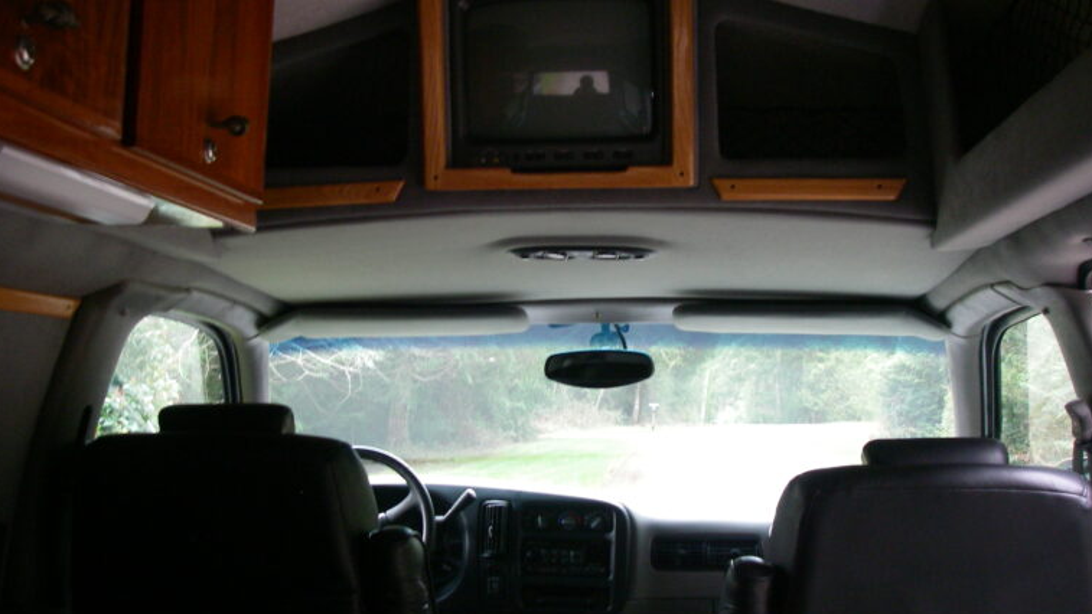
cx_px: 545
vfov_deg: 28.4
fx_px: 1216
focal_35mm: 42
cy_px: 311
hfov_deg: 48.4
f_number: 3.3
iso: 200
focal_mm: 6.3
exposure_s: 1/13
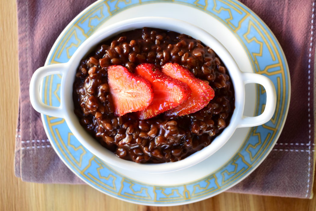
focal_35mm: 44
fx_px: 382
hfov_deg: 45.0
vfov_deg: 30.8
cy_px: 106
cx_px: 158
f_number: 4.2
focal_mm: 29
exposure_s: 1/30
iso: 250
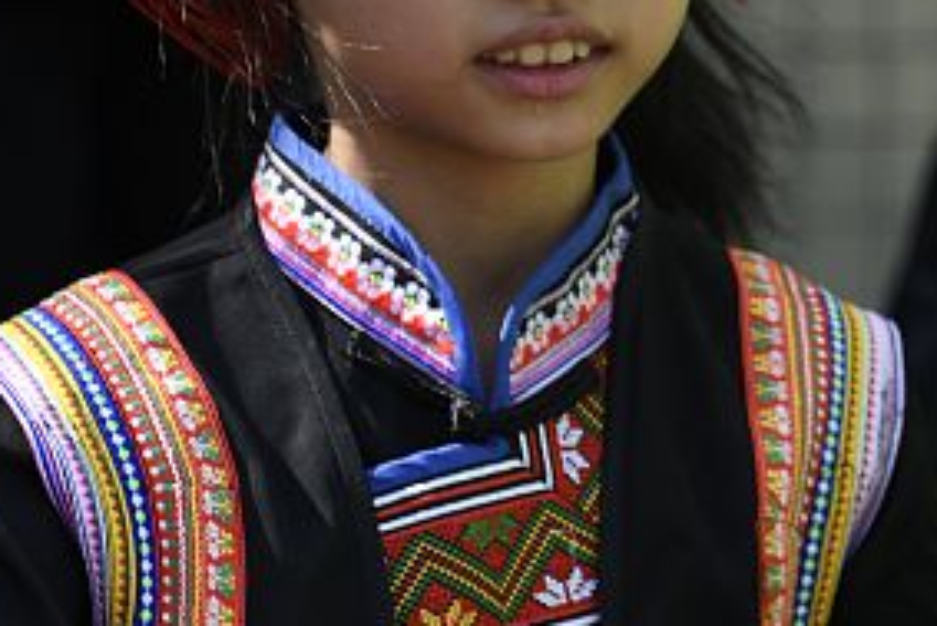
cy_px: -3
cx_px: 934
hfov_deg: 6.9
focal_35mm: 297
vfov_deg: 4.6
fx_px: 7734
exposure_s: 1/320
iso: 100
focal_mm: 70
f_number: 4
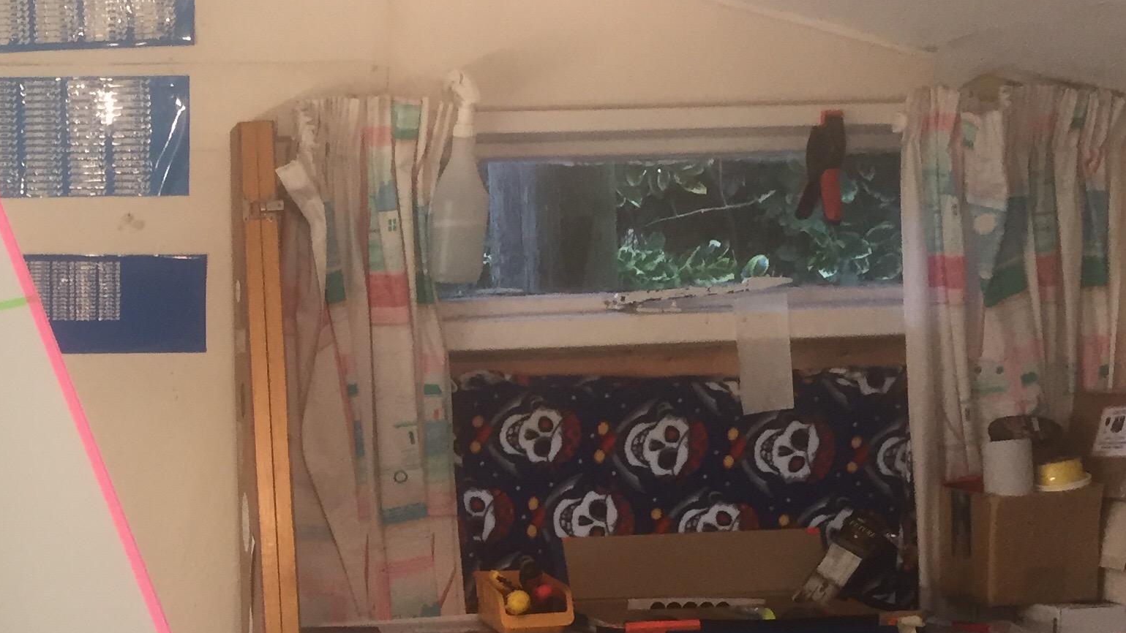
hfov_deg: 30.0
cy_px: 690
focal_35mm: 67
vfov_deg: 17.4
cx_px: 91
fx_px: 2001
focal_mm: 4.15
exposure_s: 1/33
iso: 64
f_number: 2.2
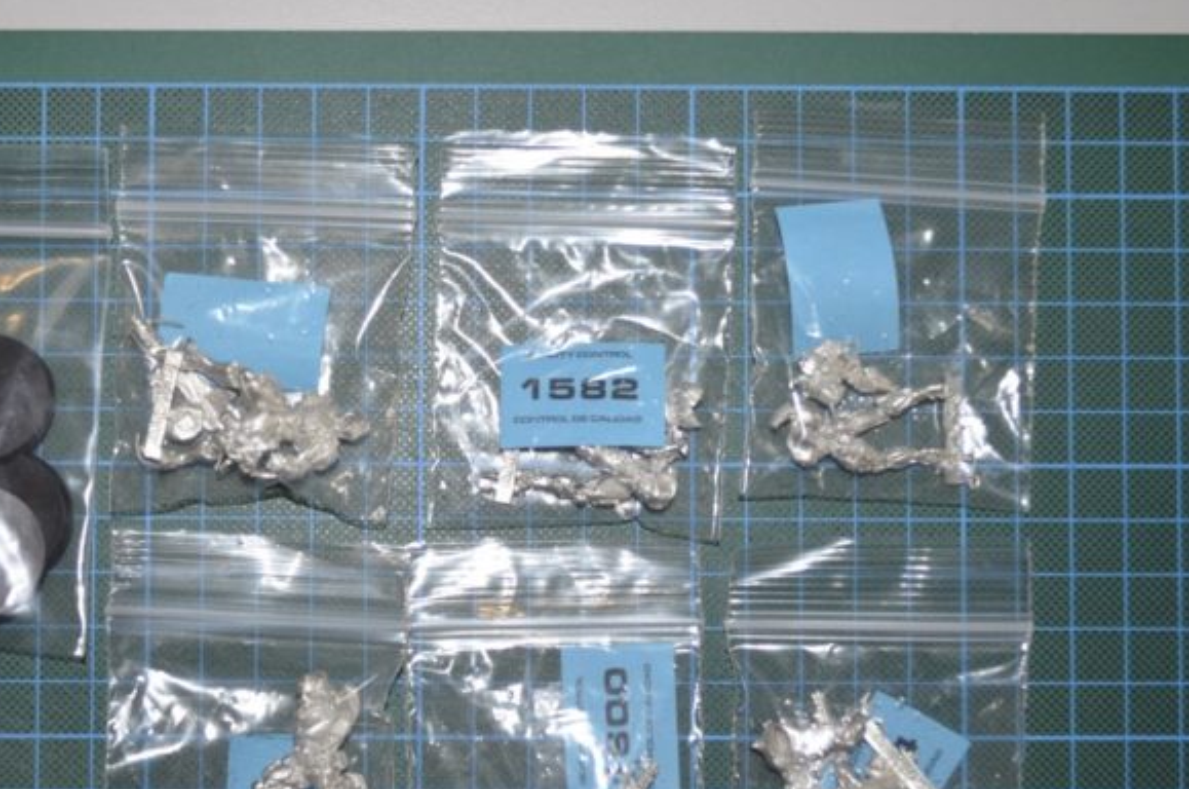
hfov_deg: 28.9
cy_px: 509
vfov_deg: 19.4
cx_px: 460
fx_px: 2297
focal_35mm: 70
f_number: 5
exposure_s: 1/60
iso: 1250
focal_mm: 35
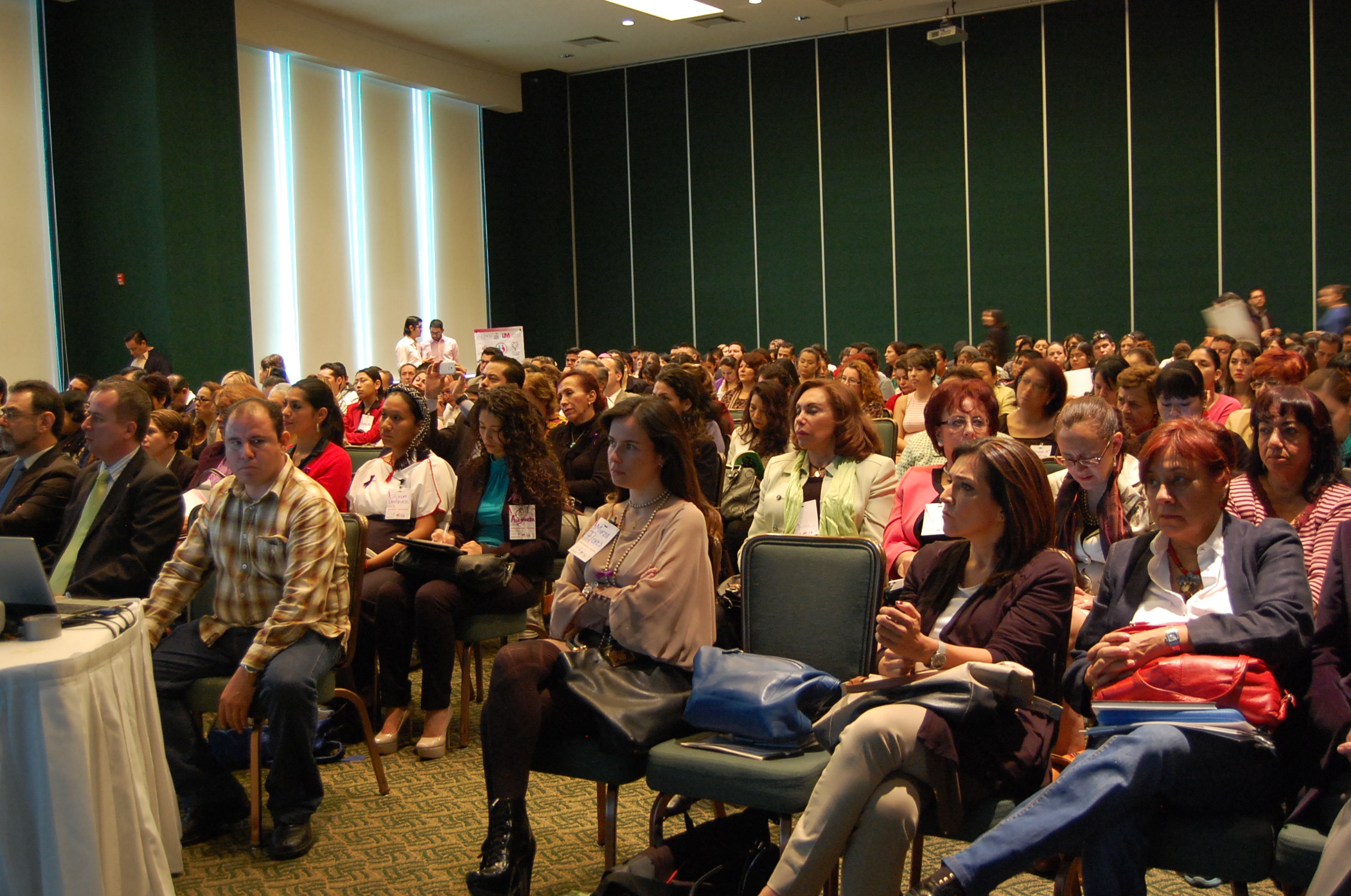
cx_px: 676
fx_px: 1461
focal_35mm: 39
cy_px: 448
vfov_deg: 34.1
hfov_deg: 49.6
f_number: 4
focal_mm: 26
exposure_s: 1/8
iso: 1000
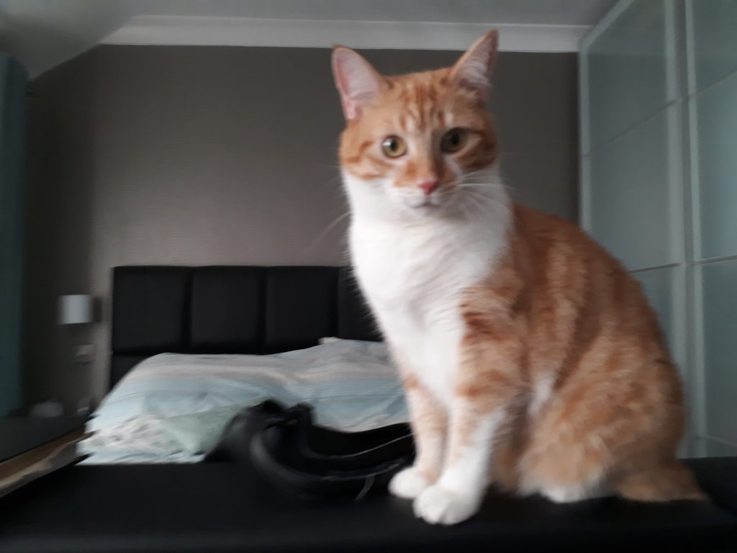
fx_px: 575
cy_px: 276
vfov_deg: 51.4
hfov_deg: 65.3
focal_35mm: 27
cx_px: 368
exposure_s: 1/33
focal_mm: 3.6
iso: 160
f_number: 1.9
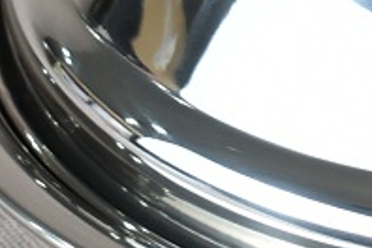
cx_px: 588
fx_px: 2500
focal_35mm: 242
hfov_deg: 8.3
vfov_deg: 5.6
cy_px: -118
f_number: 4.5
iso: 800
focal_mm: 32
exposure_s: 1/100
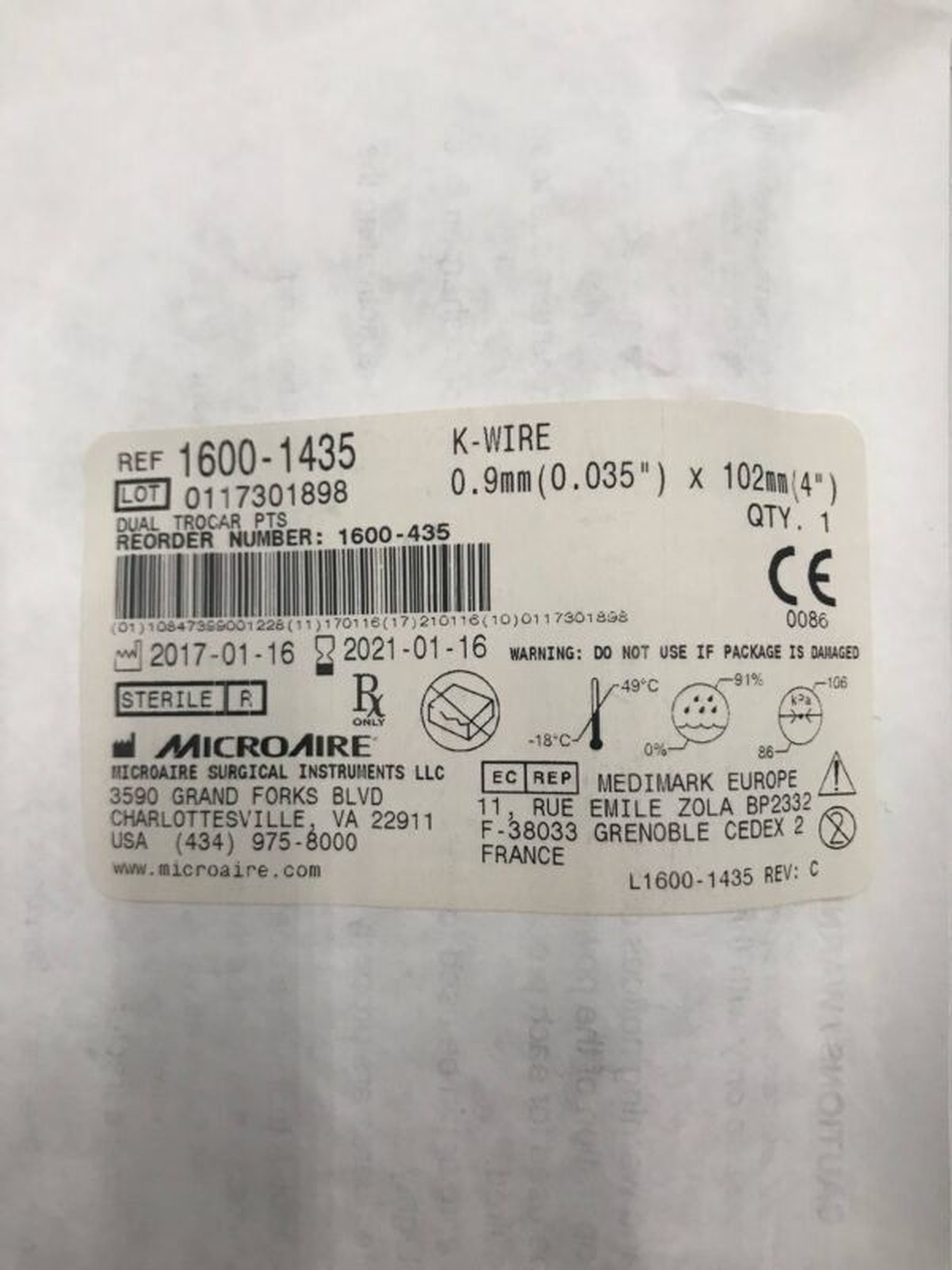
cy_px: 635
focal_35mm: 28
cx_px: 476
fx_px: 1027
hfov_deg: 49.7
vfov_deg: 63.4
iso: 20
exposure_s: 1/40
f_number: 1.8
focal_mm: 3.99
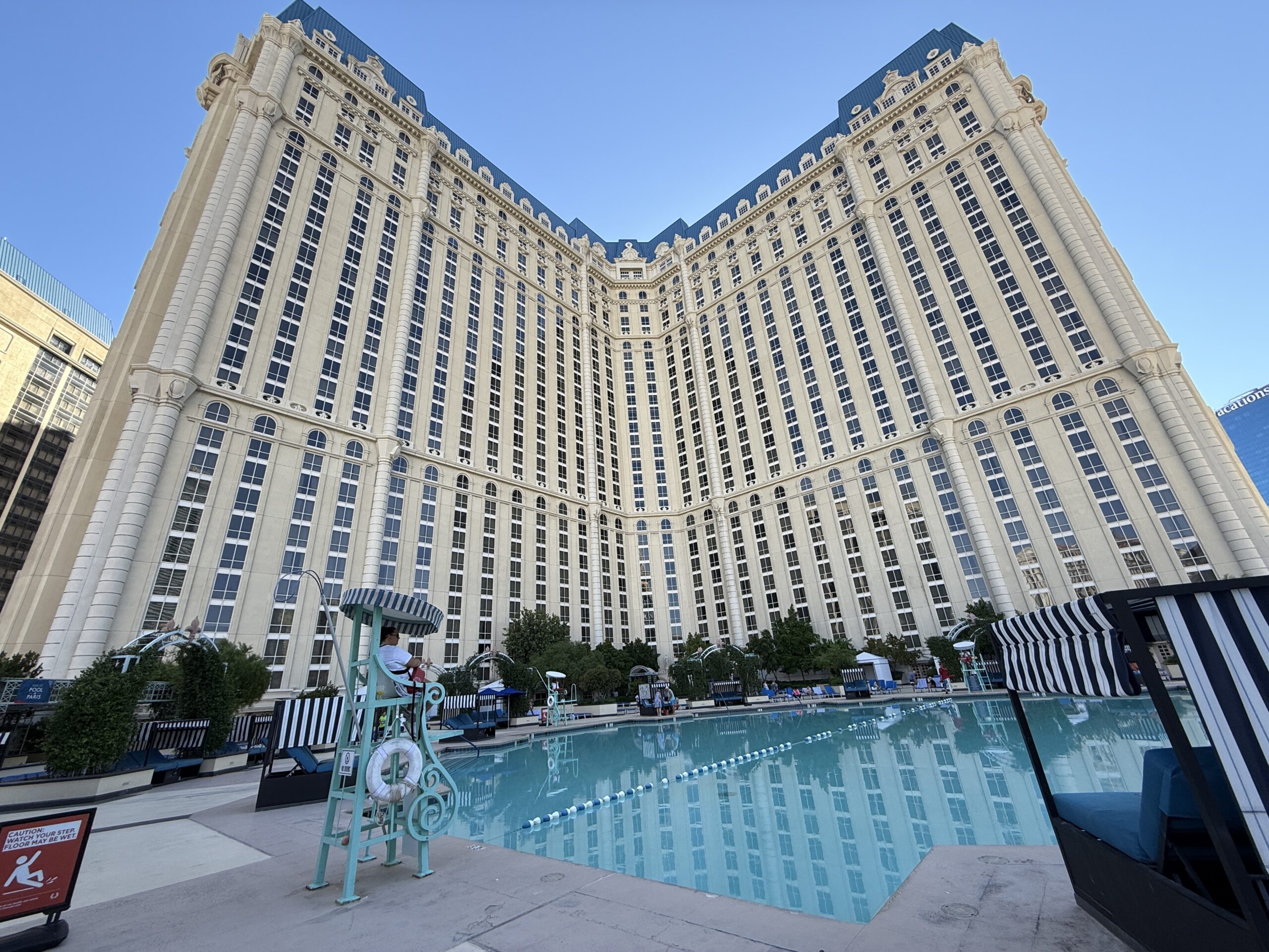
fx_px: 513
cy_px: 476
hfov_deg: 102.1
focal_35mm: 14
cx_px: 634
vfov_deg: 85.7
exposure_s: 1/436
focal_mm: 2.22
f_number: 2.2
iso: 50
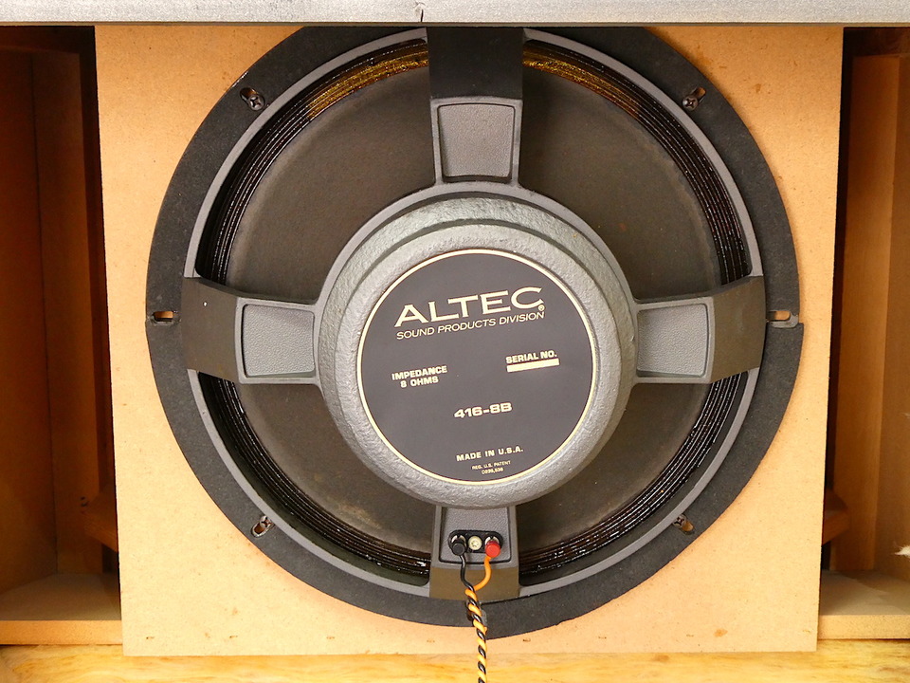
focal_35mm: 50
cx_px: 455
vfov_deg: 29.1
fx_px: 1314
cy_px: 342
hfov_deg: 38.2
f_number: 5
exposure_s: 1/5
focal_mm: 9
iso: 400
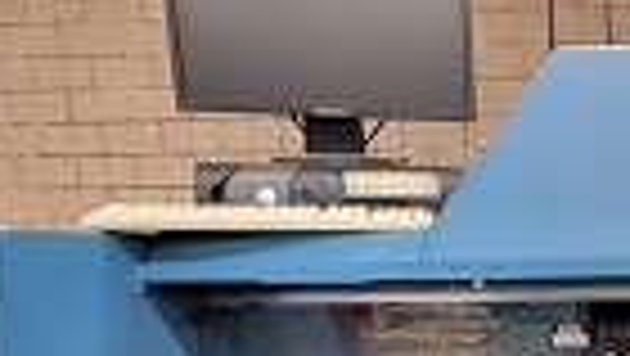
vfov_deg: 13.6
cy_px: 588
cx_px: 783
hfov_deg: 23.4
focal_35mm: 82
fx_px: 1371
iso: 250
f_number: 1.8
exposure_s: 1/40
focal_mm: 5.4
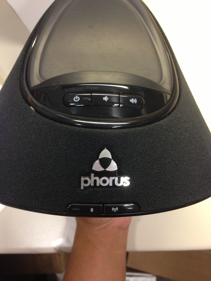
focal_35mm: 33
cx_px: 106
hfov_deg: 42.9
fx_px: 268
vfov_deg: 55.4
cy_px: 140
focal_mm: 4.13
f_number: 2.4
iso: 200
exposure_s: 1/20
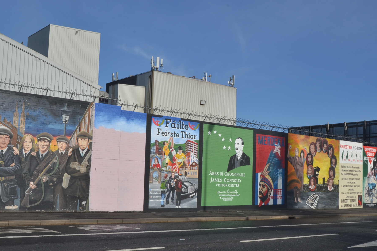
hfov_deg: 47.8
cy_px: 146
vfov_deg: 32.8
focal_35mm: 41
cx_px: 201
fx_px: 426
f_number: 20
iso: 100
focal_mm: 21
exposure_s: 1/60
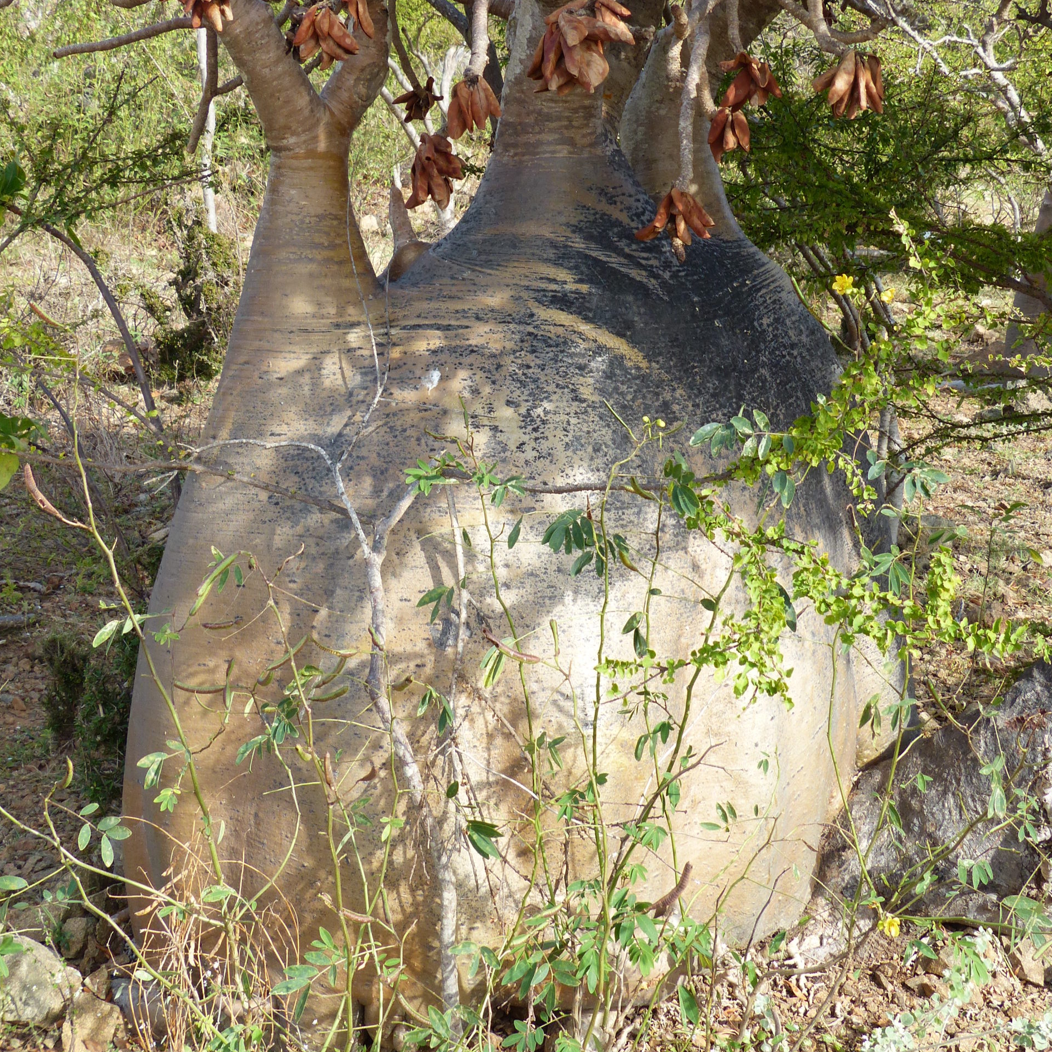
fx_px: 1994
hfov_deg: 29.6
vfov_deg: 29.4
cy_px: 366
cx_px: 527
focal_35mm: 58
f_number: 4
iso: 100
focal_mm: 8.7
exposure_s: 1/320
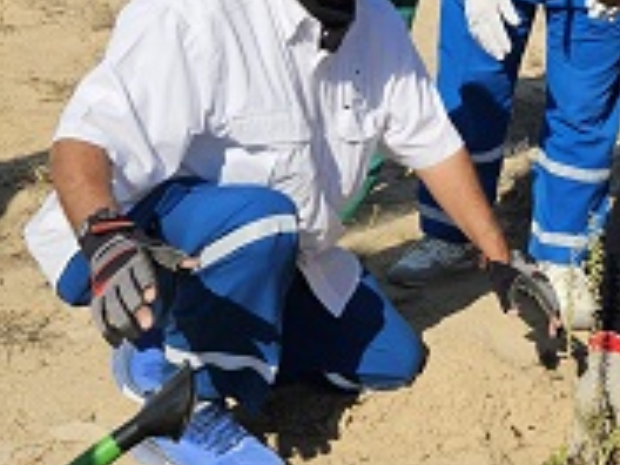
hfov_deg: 21.9
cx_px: 669
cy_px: 111
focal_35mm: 85
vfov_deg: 17.3
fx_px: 1522
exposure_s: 1/3067
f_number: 1.8
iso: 25
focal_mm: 5.4
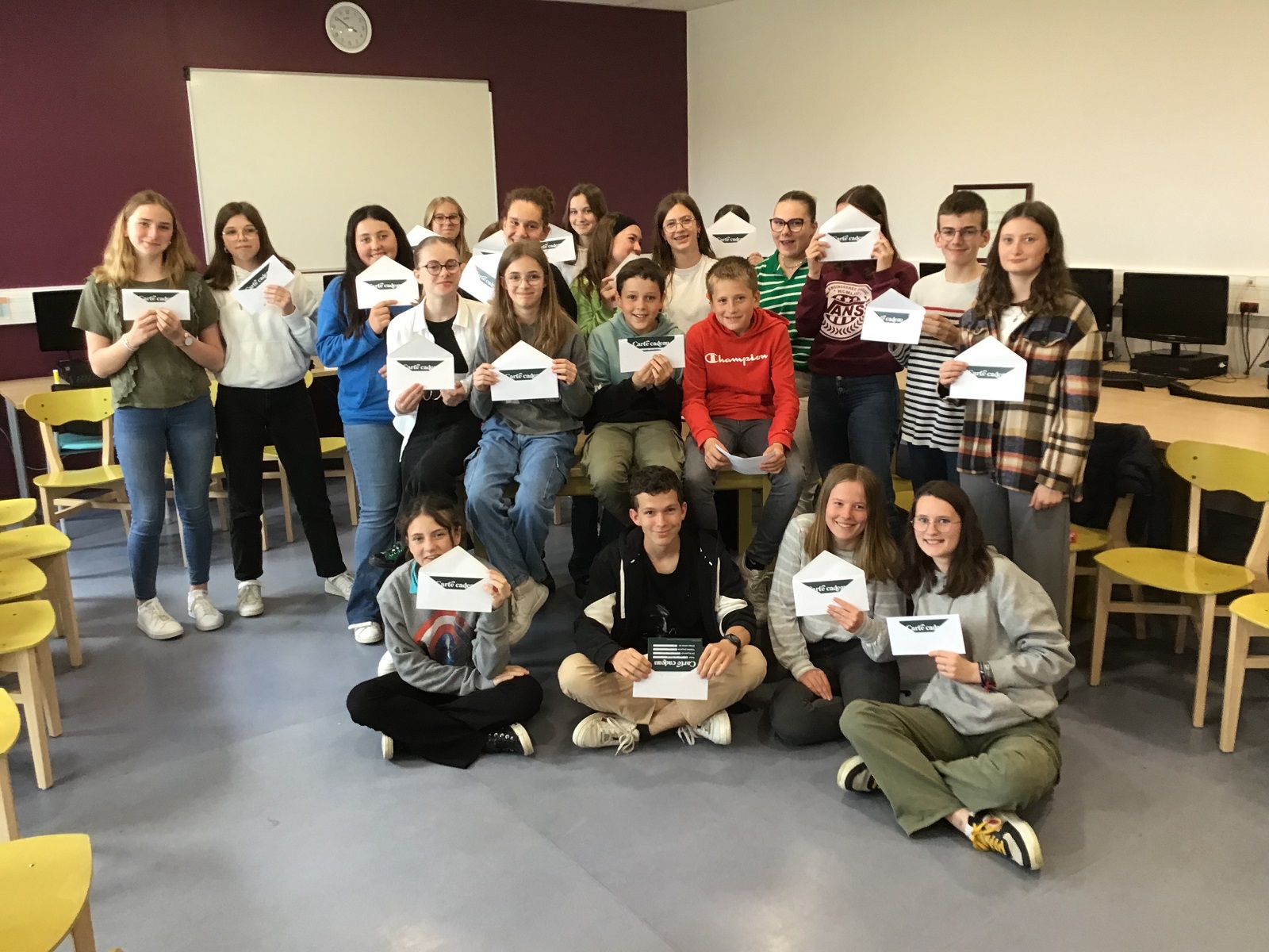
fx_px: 1136
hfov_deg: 58.4
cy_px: 476
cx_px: 634
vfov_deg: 45.4
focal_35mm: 31
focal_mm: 3.3
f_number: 2.4
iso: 80
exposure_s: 1/33
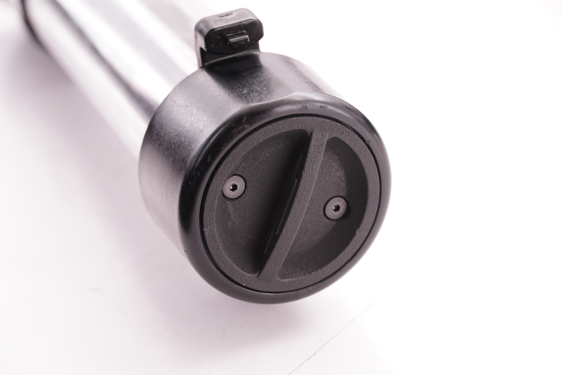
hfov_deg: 19.7
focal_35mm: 104
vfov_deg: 13.2
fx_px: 1614
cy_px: 188
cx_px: 280
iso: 1000
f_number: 5.6
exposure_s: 1/125
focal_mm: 69
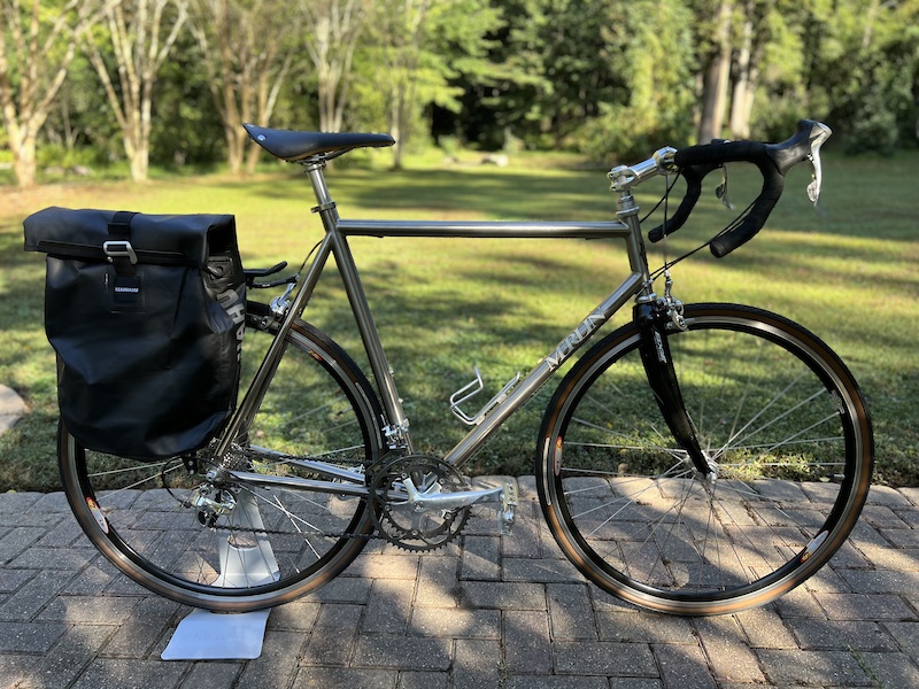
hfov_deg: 67.3
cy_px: 344
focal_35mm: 26
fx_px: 690
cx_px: 460
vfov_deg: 53.1
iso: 50
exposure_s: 1/341
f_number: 1.5
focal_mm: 5.7
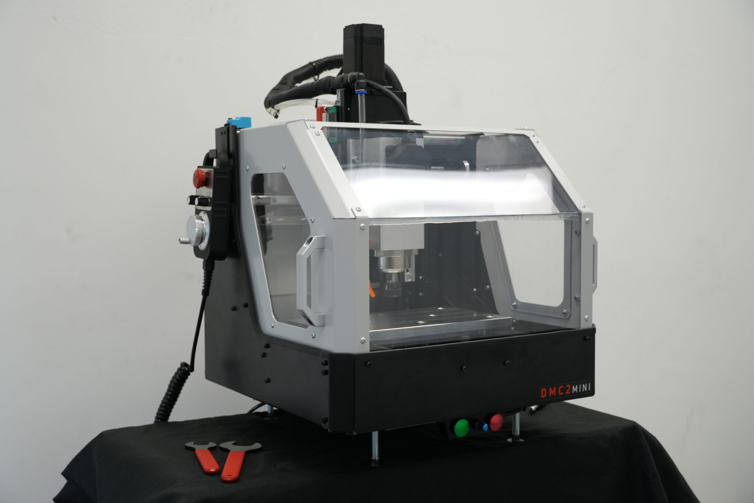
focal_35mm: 46
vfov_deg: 28.9
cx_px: 377
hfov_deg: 42.3
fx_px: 974
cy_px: 252
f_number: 4.5
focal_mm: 31
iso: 800
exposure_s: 1/160
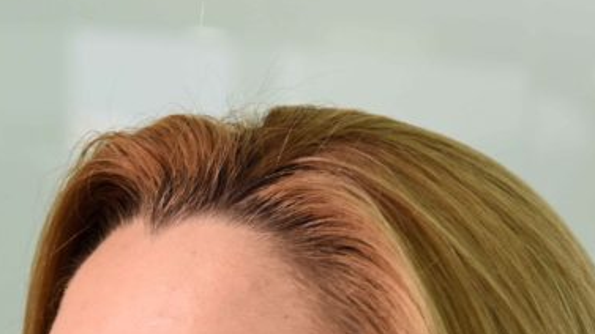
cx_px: 68
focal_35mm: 199
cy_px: 477
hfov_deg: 10.8
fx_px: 3139
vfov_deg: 6.0
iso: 1600
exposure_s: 1/80
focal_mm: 70
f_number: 6.3
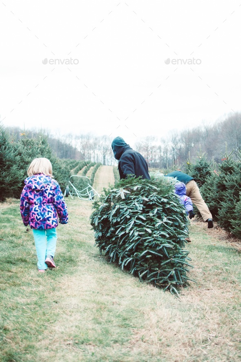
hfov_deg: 25.7
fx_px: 528
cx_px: 120
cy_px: 181
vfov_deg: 37.9
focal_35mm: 52
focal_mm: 35
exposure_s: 1/400
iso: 250
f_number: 2.8
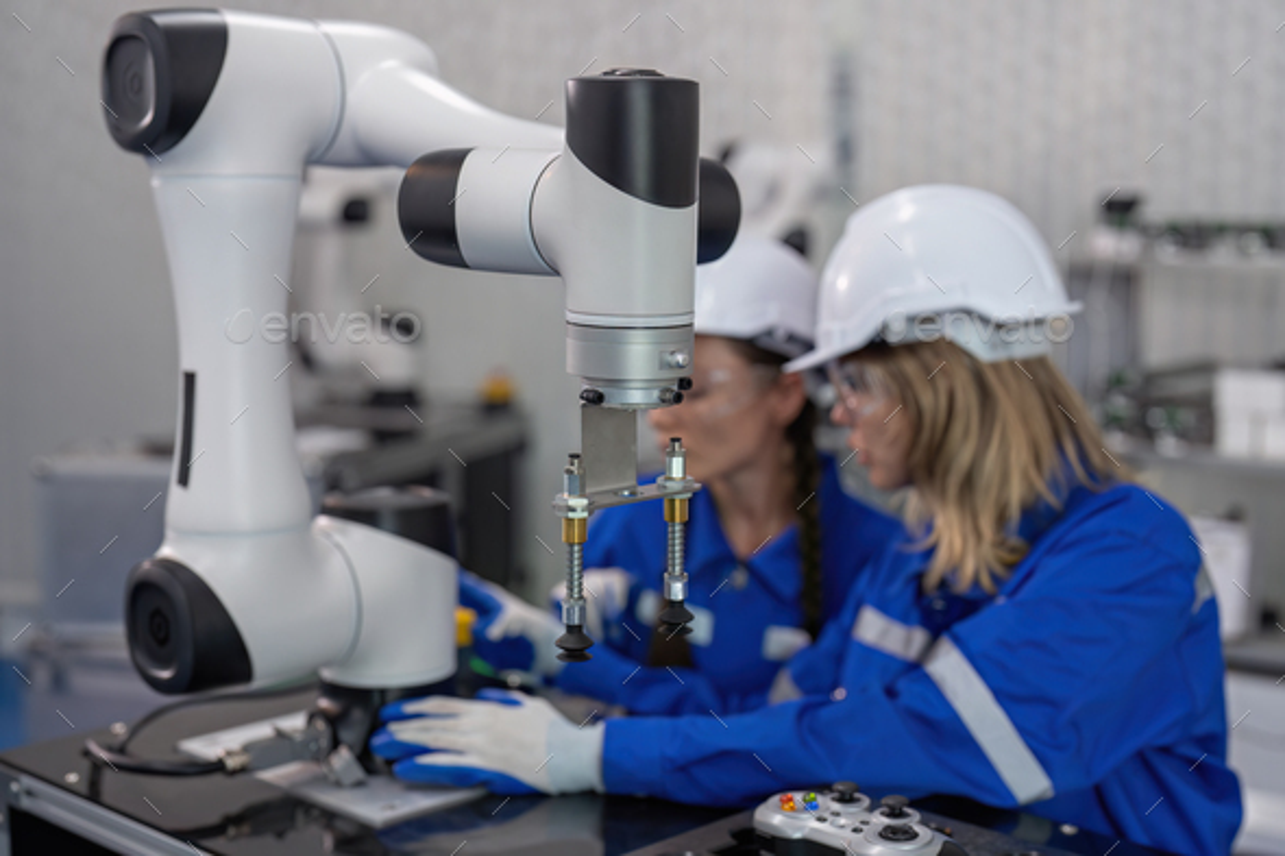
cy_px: 428
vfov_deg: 27.0
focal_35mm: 50
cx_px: 642
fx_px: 1784
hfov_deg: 39.6
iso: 400
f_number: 2.5
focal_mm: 50
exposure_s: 1/200
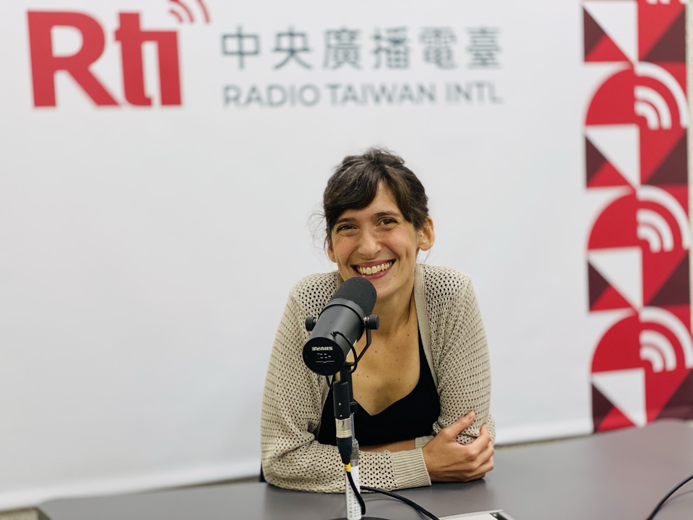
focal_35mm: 52
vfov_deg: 28.0
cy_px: 260
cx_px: 346
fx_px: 1041
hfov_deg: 36.8
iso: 50
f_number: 2
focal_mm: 6
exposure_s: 1/120
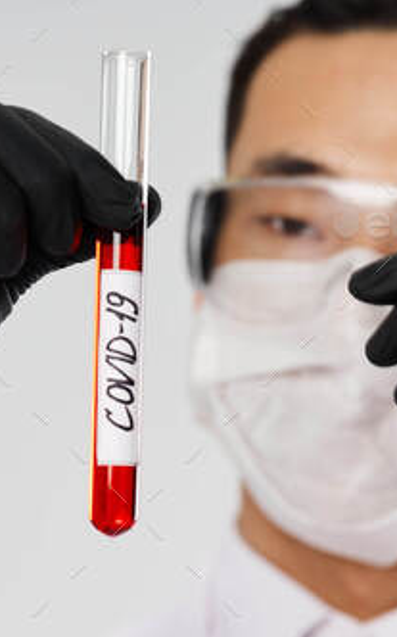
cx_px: 127
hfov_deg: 8.0
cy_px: 362
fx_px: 2844
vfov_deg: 12.8
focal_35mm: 164
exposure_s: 1/125
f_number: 5.6
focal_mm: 110
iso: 100
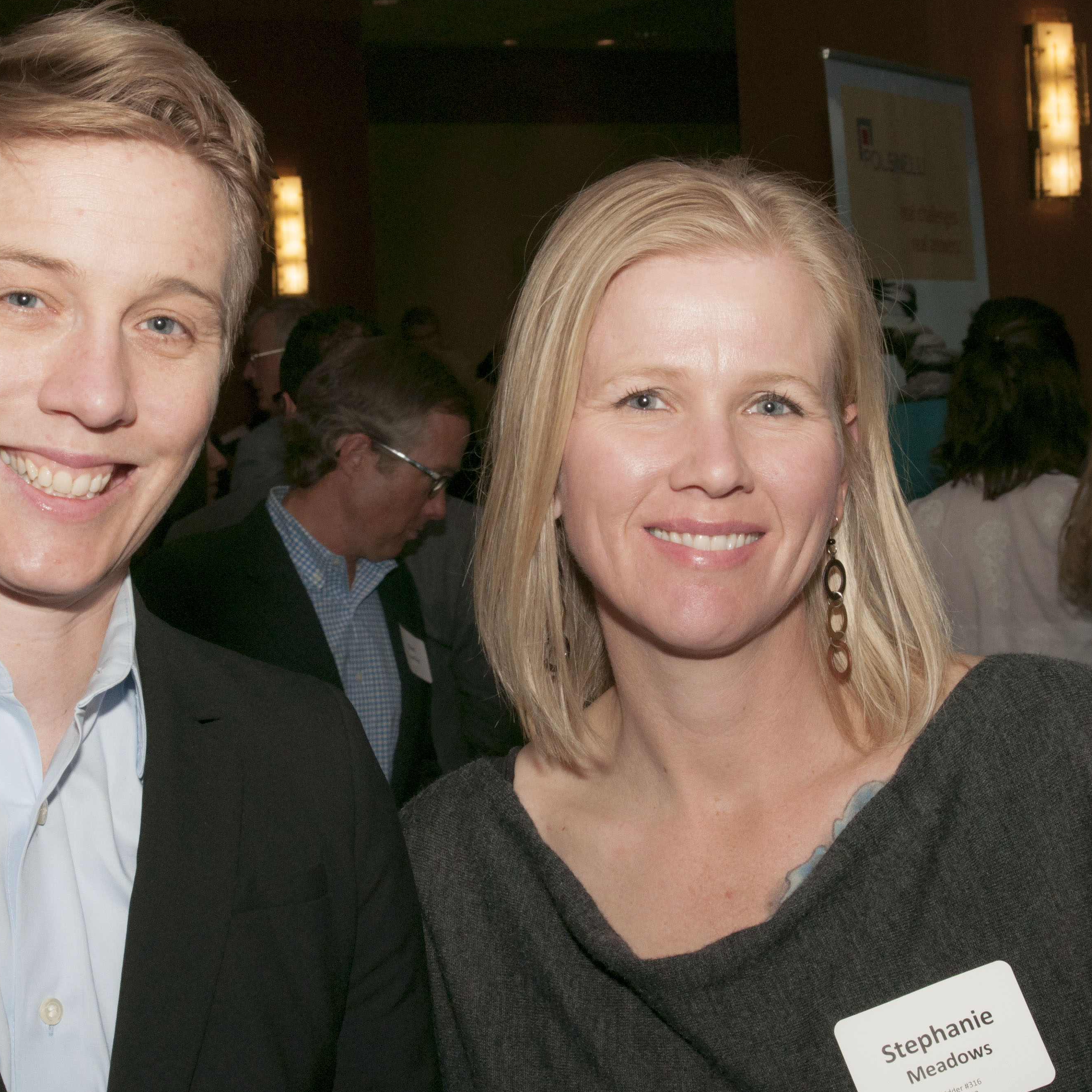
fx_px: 2927
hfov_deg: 21.1
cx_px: 493
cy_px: 513
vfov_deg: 21.1
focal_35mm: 82
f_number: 13
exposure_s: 1/100
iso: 250
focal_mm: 40
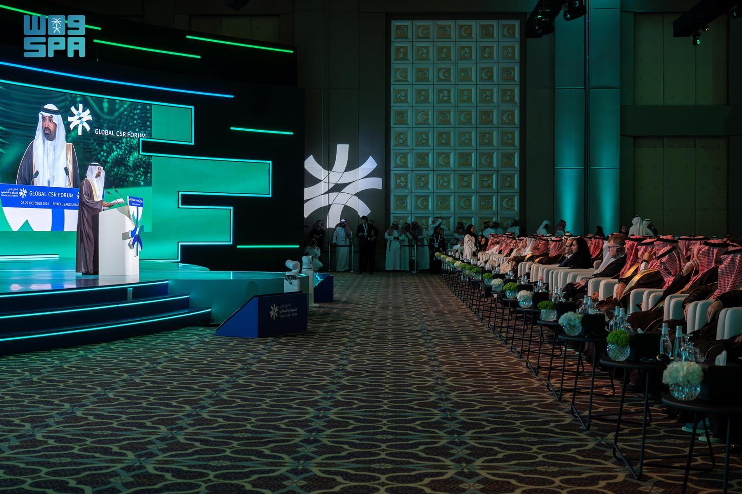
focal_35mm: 40
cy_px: 247
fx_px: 824
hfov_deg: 48.5
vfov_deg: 33.4
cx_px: 371
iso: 1600
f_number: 4
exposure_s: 1/160
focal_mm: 40
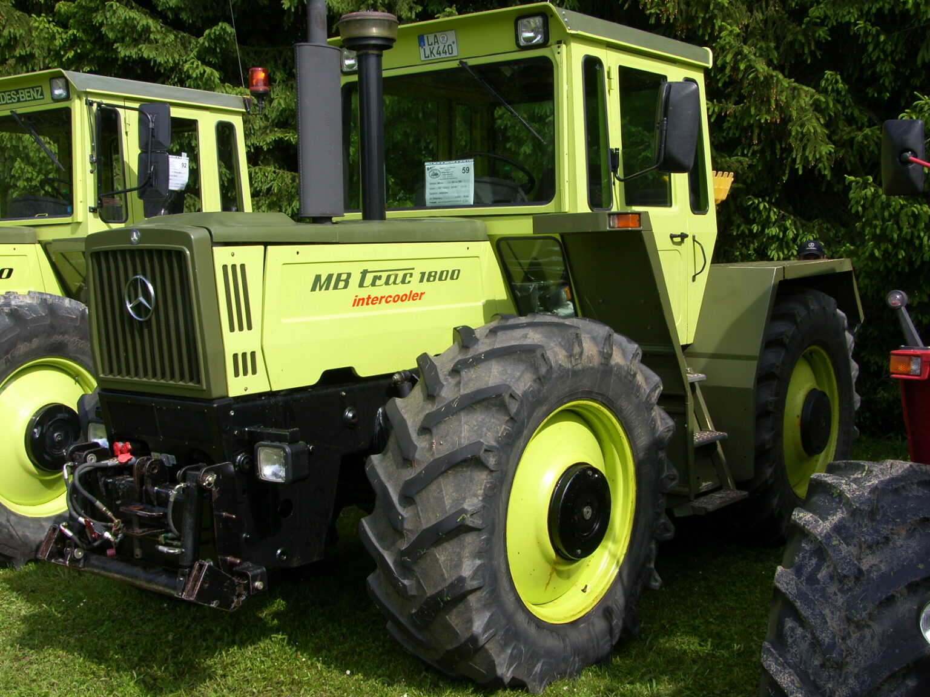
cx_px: 465
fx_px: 1209
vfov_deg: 32.2
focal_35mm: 45
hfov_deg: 42.1
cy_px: 348
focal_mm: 11.5
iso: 50
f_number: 6.3
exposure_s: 1/250
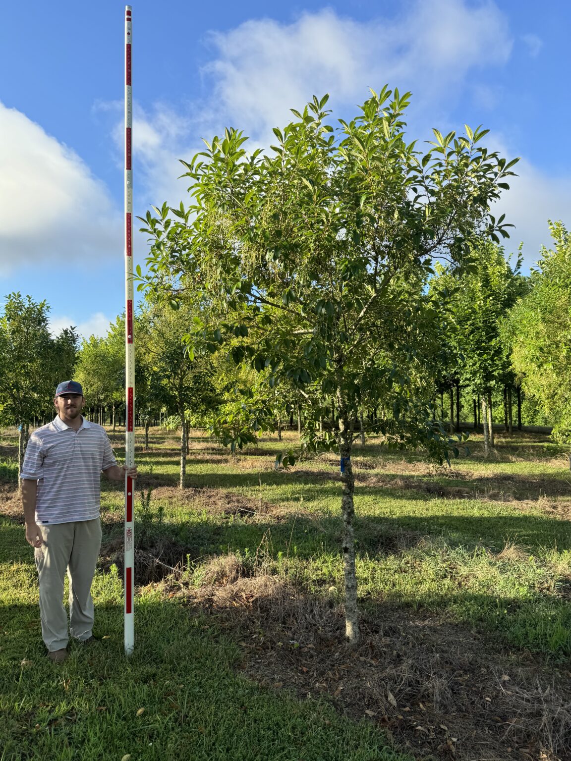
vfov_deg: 71.6
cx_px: 286
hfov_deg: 56.8
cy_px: 380
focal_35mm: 24
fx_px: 528
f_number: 1.78
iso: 80
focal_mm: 6.76
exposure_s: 1/1339
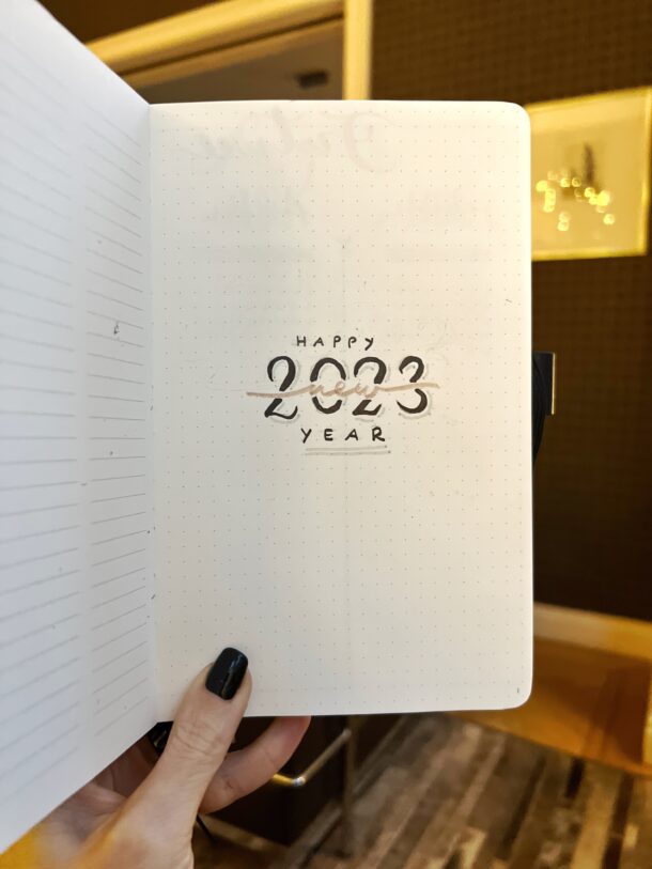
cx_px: 326
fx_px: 653
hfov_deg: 53.1
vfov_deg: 67.3
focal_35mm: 26
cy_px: 434
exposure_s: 1/33
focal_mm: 5.7
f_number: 1.5
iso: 500
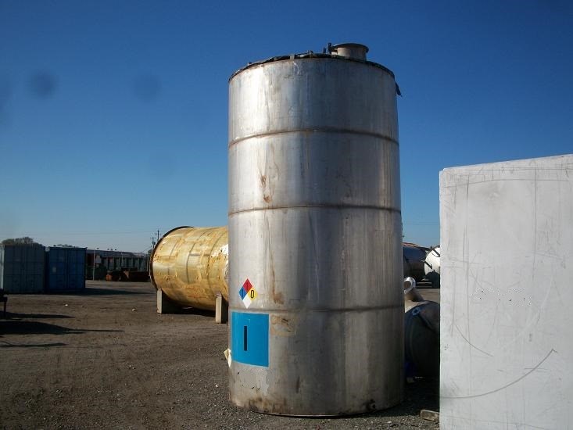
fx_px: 579
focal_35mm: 35
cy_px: 215
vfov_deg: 40.7
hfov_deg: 52.6
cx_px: 286
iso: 80
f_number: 5.6
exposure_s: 1/640
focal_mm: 6.3
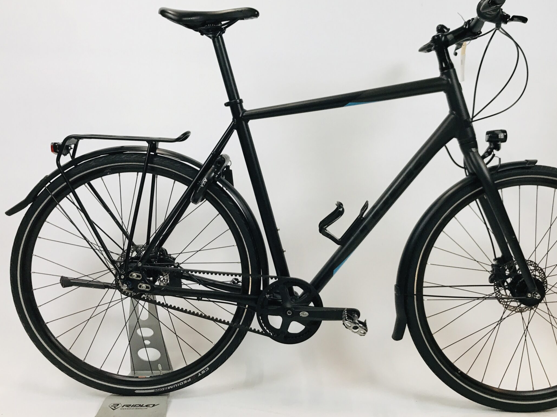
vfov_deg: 40.6
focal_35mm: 35
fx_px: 563
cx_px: 330
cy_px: 183
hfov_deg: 52.3
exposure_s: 1/33
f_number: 1.8
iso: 20
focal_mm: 3.99
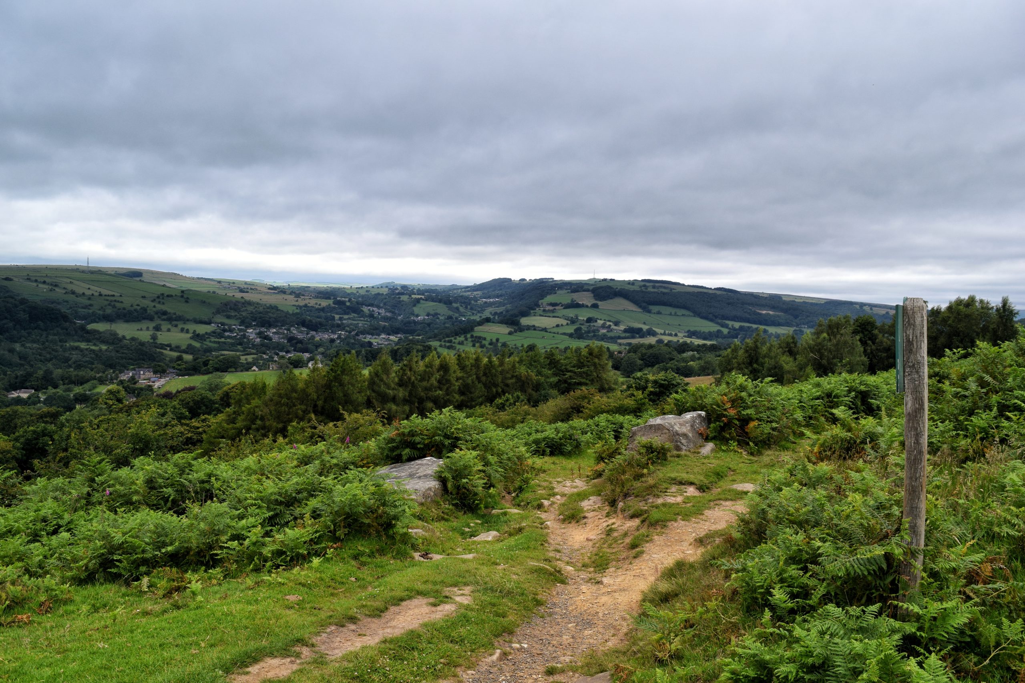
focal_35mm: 30
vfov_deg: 43.6
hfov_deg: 61.9
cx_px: 512
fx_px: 854
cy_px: 342
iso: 220
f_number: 8
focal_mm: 20
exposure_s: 1/250
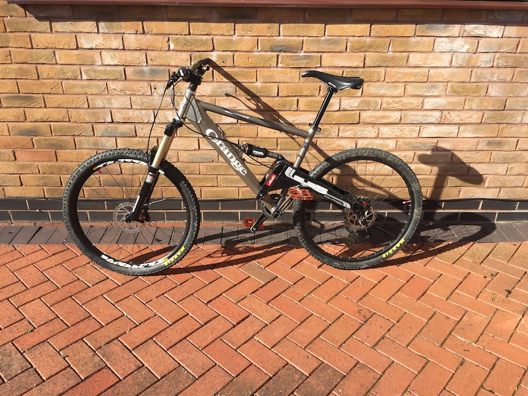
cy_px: 198
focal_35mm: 29
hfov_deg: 61.7
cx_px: 264
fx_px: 442
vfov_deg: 48.2
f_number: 2.2
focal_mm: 4.15
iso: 32
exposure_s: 1/989
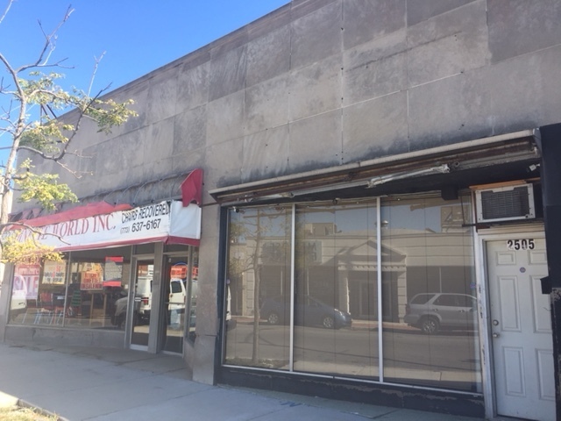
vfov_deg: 48.2
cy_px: 210
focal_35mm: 29
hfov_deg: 61.7
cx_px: 280
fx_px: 470
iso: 32
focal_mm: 4.15
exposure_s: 1/682
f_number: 2.2
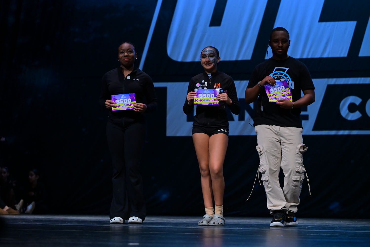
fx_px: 1007
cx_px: 185
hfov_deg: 20.8
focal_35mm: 98
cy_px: 124
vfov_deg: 14.0
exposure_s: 1/800
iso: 3200
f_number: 3.5
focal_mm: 98
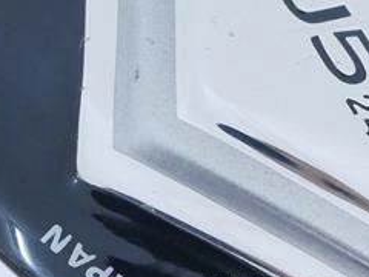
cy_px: 146
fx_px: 2846
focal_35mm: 267
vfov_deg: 5.6
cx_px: 311
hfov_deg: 7.4
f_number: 4.5
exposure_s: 1/60
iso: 1600
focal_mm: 25
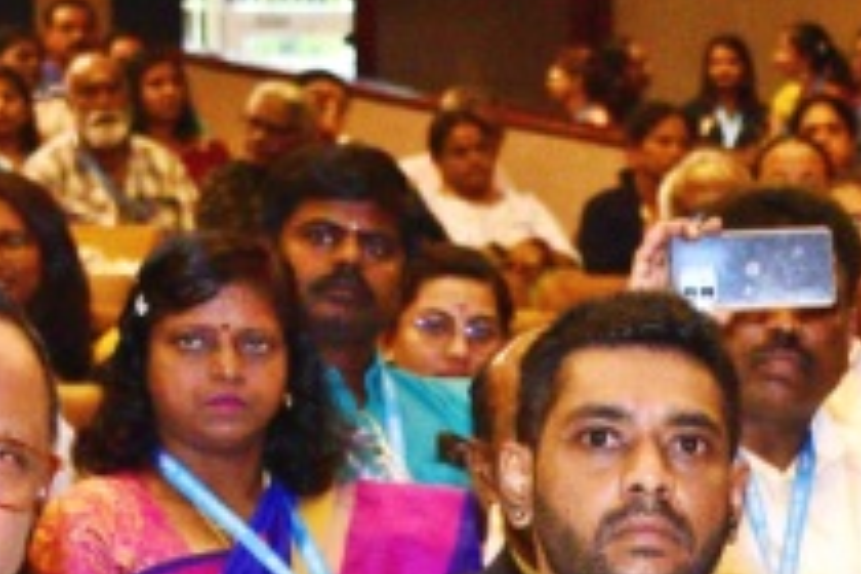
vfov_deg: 6.1
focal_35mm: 219
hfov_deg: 9.0
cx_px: 1595
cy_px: 1056
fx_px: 5237
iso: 4000
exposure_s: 1/200
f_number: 4.5
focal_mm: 45
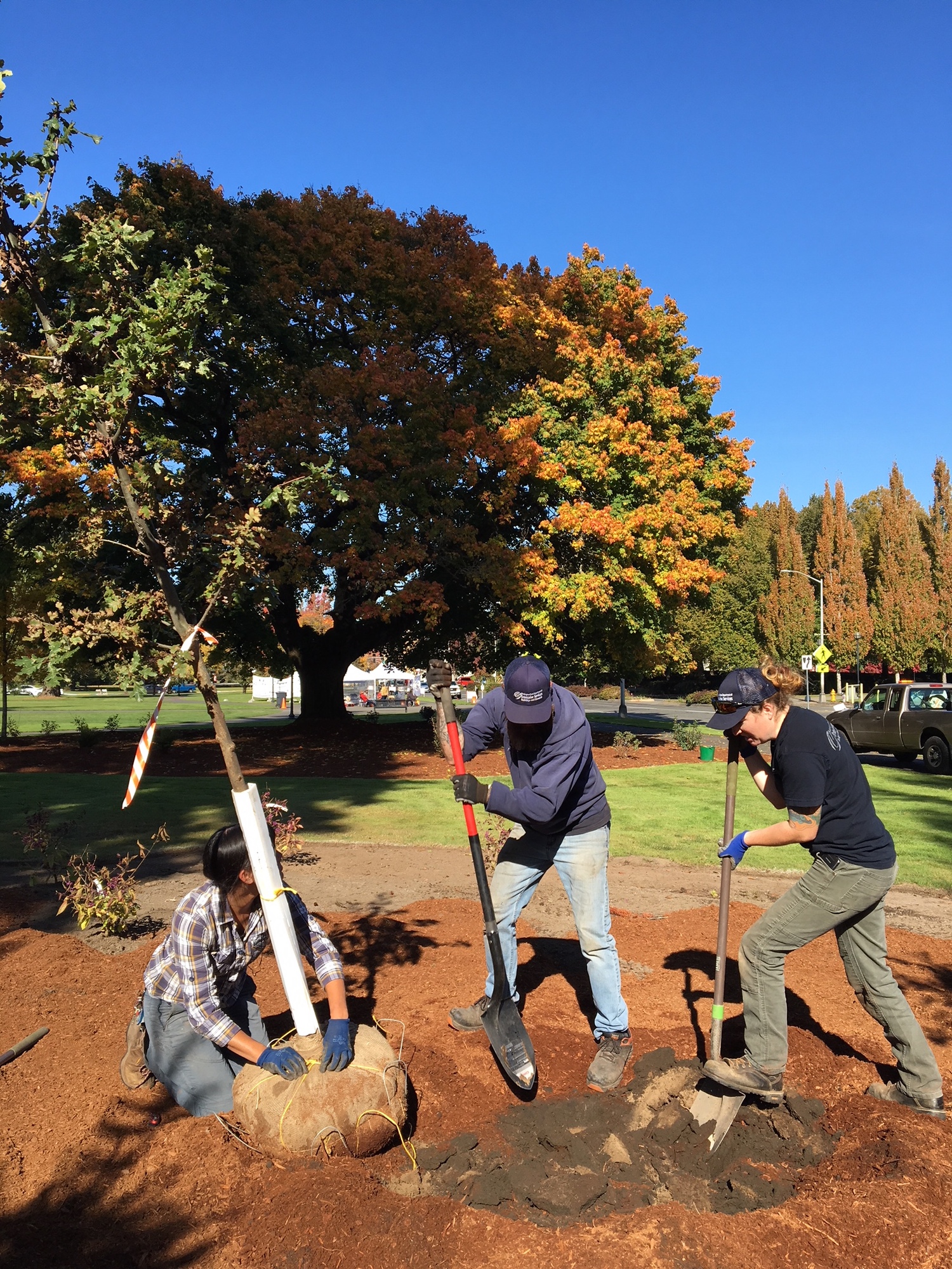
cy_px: 634
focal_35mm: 29
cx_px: 476
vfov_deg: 61.7
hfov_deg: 48.2
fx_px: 1063
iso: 25
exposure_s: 1/927
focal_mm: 4.15
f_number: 2.2
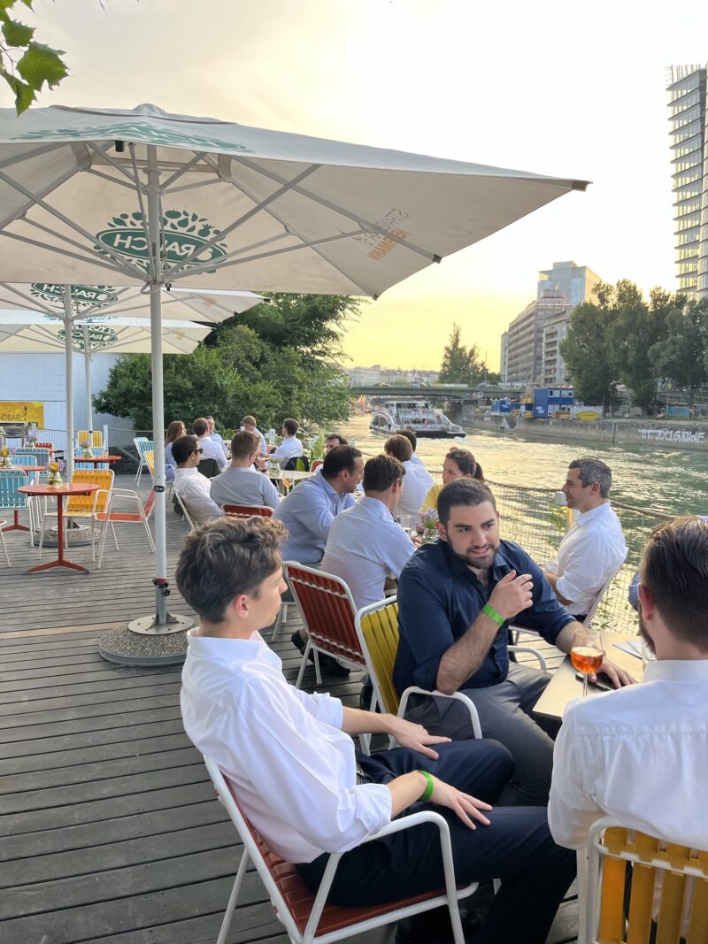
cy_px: 472
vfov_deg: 67.3
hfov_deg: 53.1
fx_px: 709
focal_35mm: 26
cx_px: 354
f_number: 1.6
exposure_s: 1/274
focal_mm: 5.1
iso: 40
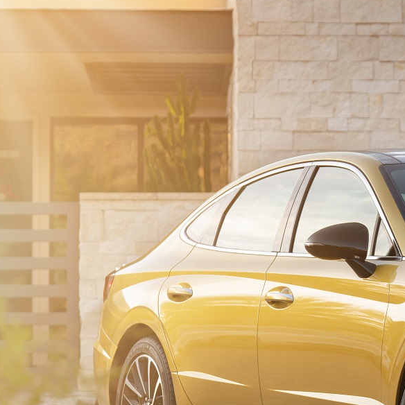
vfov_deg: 7.7
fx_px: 3005
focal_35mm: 227
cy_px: 275
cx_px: 544
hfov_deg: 7.6
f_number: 5
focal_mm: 98
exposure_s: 1/50
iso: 125
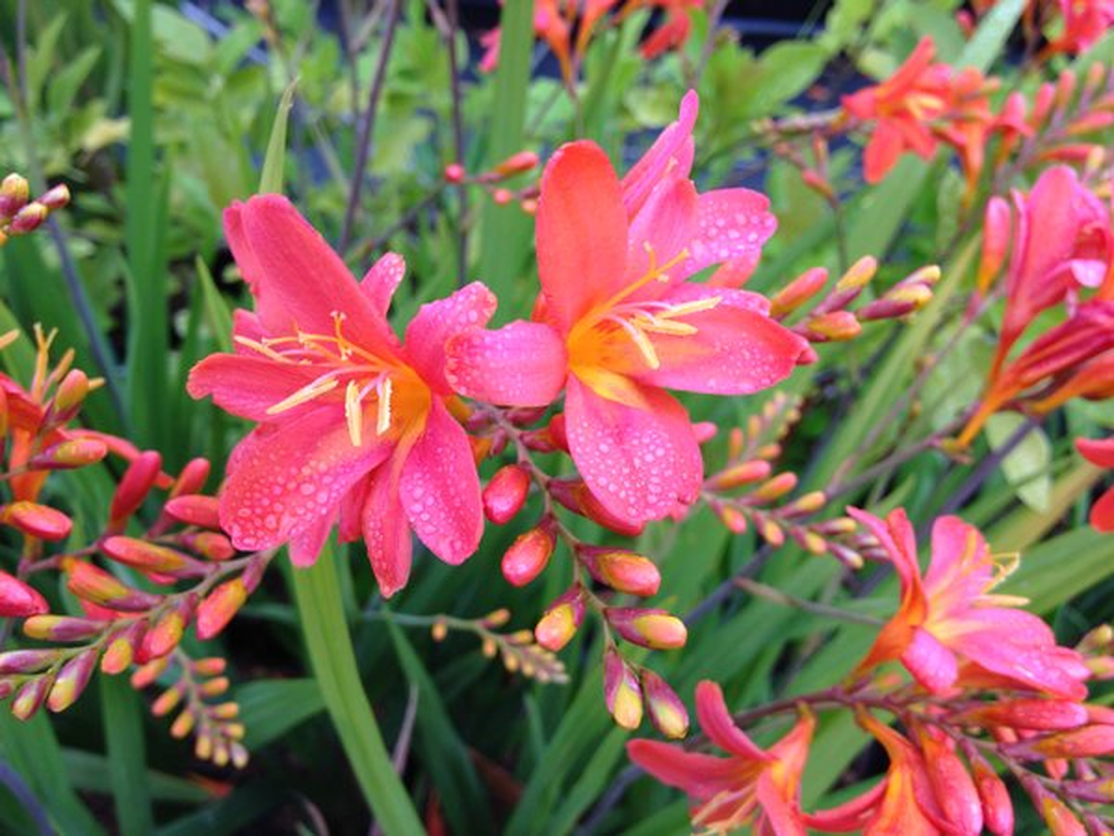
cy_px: 418
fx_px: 1062
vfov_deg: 42.9
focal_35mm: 33
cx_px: 557
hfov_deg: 55.4
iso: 50
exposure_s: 1/249
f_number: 2.4
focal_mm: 4.12
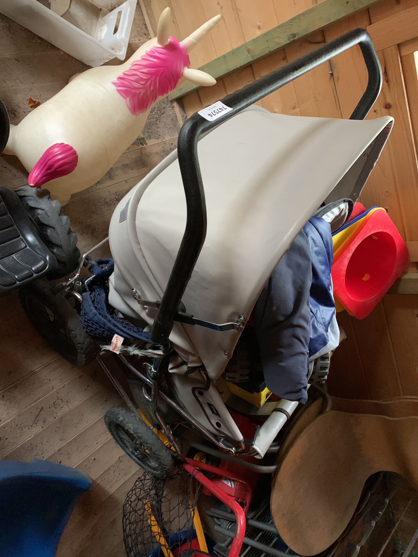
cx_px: 209
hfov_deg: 53.1
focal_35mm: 26
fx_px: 419
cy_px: 278
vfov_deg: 67.3
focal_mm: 4.25
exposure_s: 1/30
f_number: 1.8
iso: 640
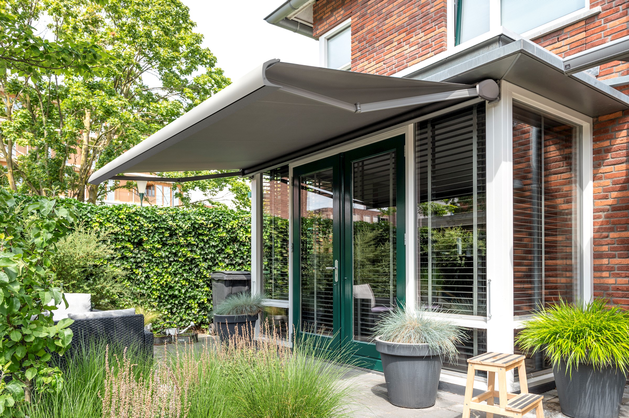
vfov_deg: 47.9
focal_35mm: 27
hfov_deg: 67.4
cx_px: 314
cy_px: 209
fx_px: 471
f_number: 7.1
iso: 100
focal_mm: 27
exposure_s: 1/60
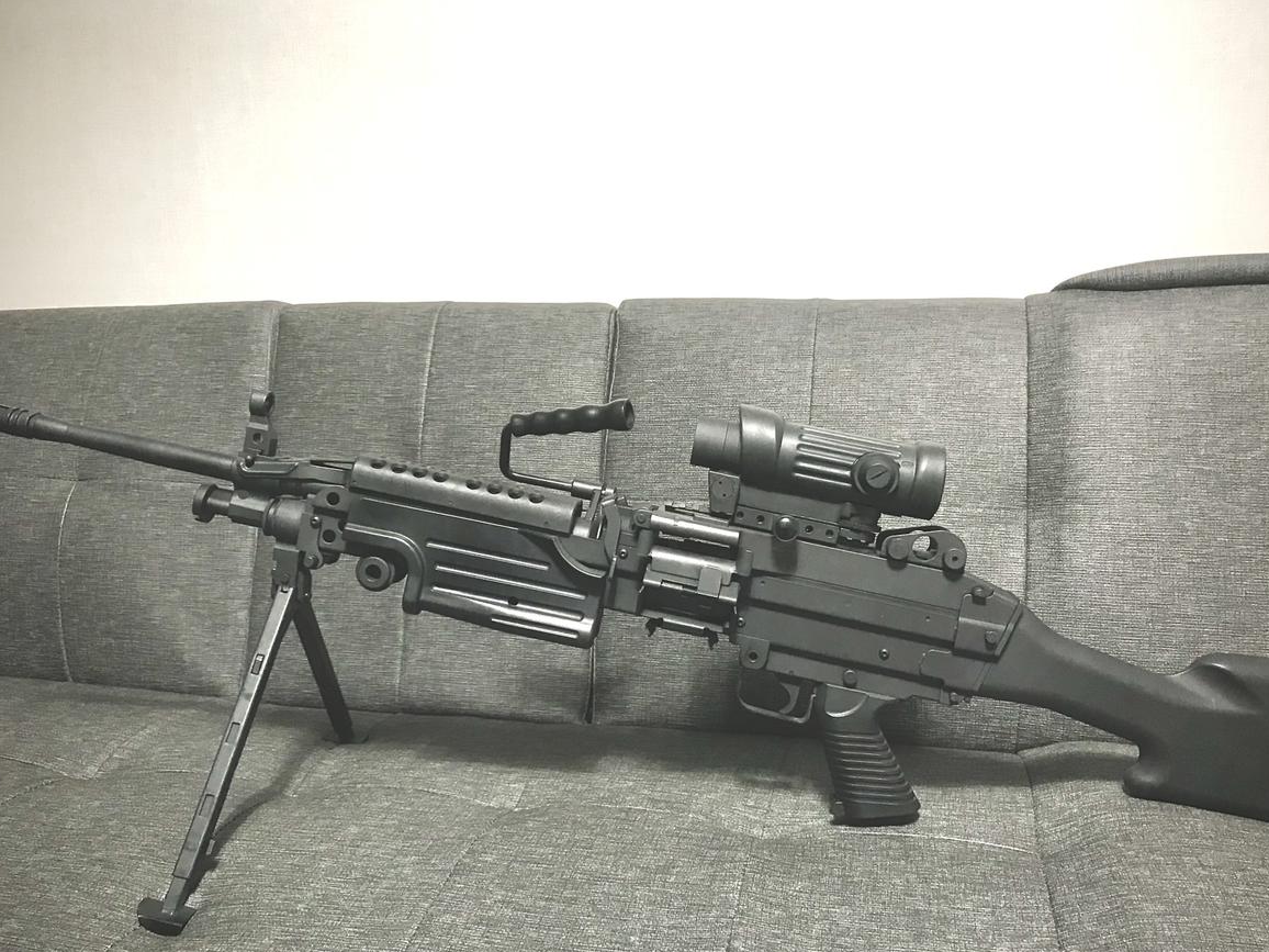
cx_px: 650
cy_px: 491
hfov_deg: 58.3
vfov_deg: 45.4
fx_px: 1136
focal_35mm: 31
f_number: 1.8
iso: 40
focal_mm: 3.99
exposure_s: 1/15
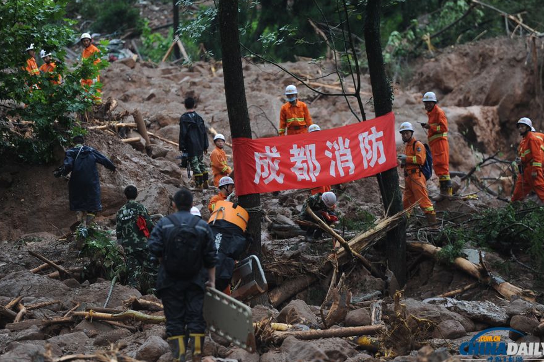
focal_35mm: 205
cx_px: 273
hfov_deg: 10.0
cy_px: 178
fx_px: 3095
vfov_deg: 6.7
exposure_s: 1/250
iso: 400
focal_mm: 200
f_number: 4
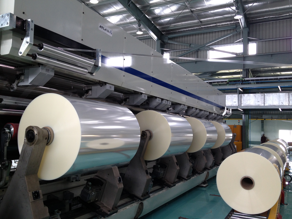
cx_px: 146
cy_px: 110
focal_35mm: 35
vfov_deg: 40.7
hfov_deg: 52.6
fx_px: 295
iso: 80
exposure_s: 1/60
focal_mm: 4.28
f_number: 2.4
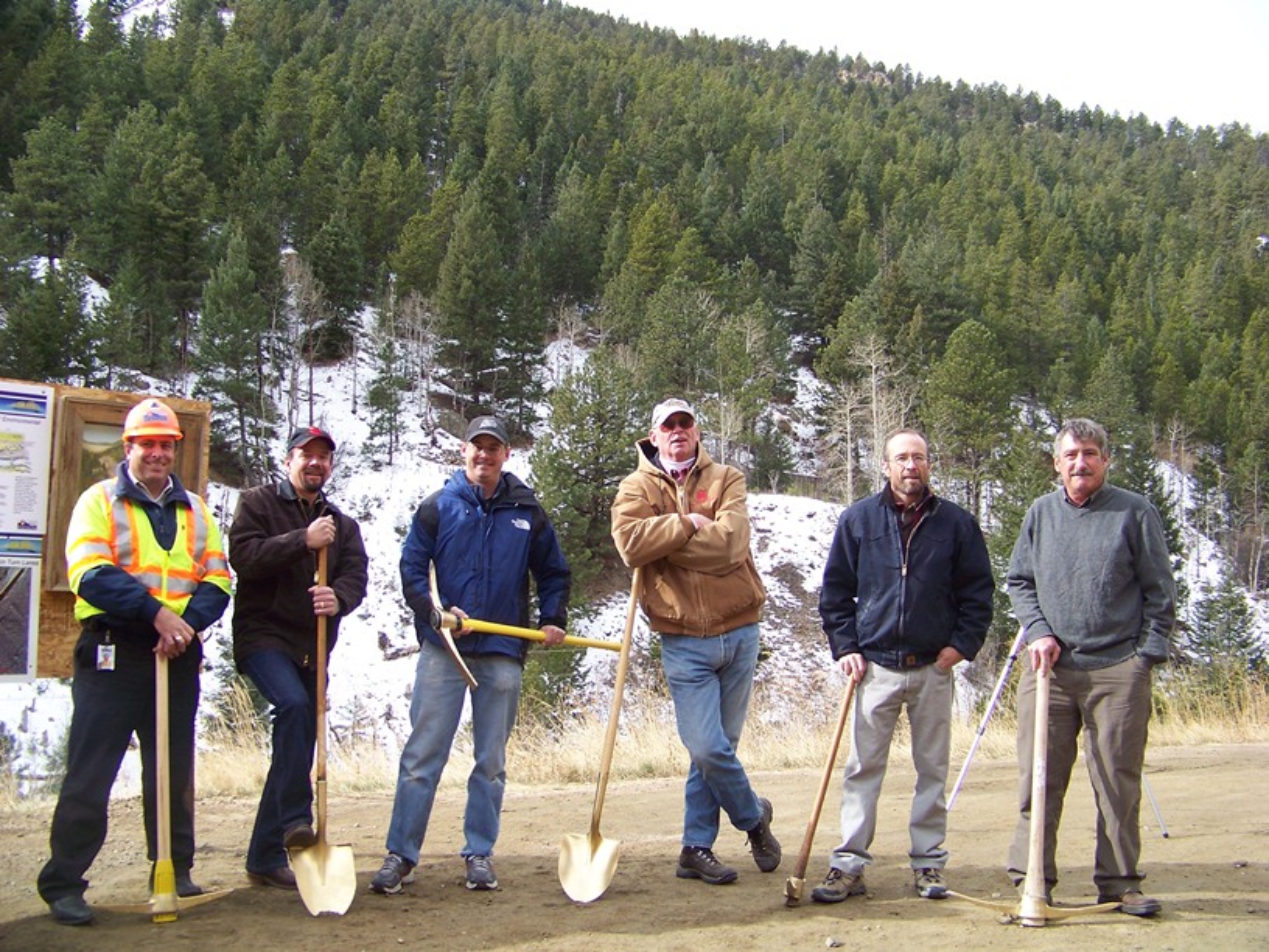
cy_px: 476
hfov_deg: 51.4
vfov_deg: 39.7
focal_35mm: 36
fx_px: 1320
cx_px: 634
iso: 65
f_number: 2.8
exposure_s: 1/320
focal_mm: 5.85
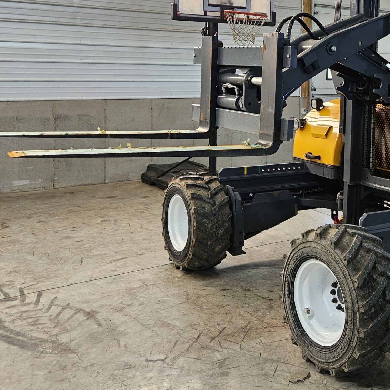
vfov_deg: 36.1
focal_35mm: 46
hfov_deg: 35.5
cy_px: 107
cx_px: 317
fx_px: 586
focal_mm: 5.4
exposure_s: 1/120
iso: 100
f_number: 1.8
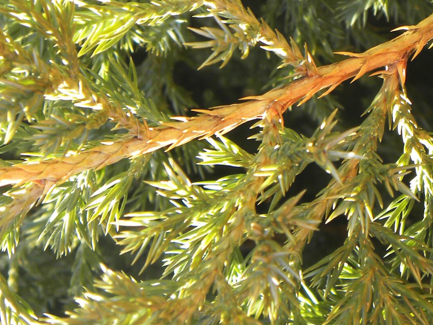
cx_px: 187
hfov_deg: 9.6
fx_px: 2565
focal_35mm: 205
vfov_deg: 7.2
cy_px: 85
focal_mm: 15.1
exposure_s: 1/69.3
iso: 64
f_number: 4
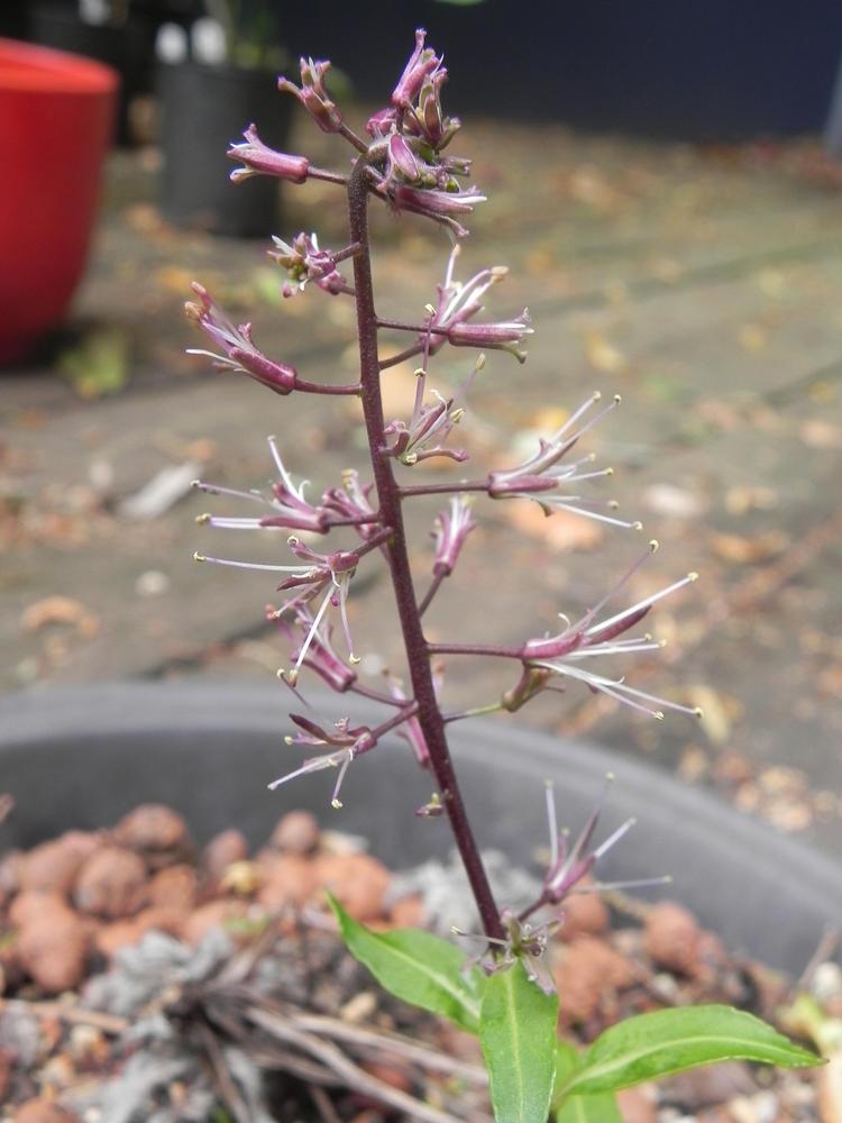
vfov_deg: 45.8
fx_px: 1330
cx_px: 421
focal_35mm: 41
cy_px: 562
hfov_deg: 35.1
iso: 160
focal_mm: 7.3
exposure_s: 1/122
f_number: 4
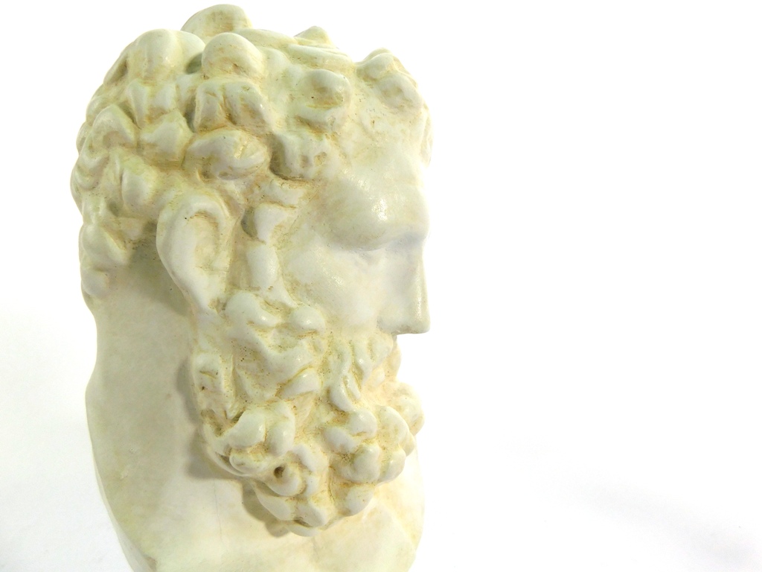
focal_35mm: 23
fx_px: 506
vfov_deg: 58.9
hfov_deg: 73.9
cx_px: 381
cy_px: 286
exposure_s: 1/80
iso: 125
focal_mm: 4
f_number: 3
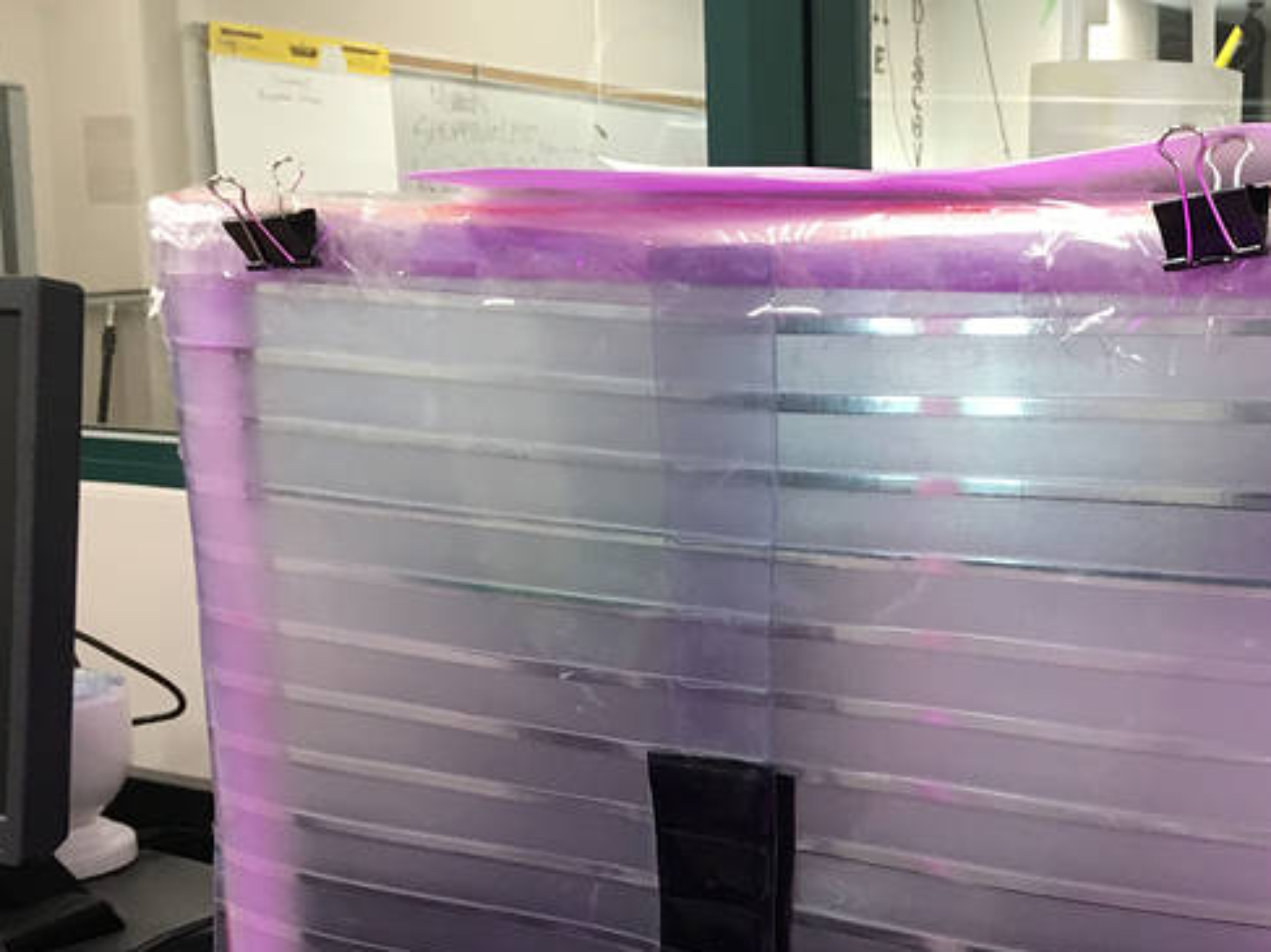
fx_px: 2276
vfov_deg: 22.8
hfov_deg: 29.6
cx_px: 1204
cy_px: 914
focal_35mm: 62
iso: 80
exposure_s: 1/30
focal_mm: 4.15
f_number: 2.2
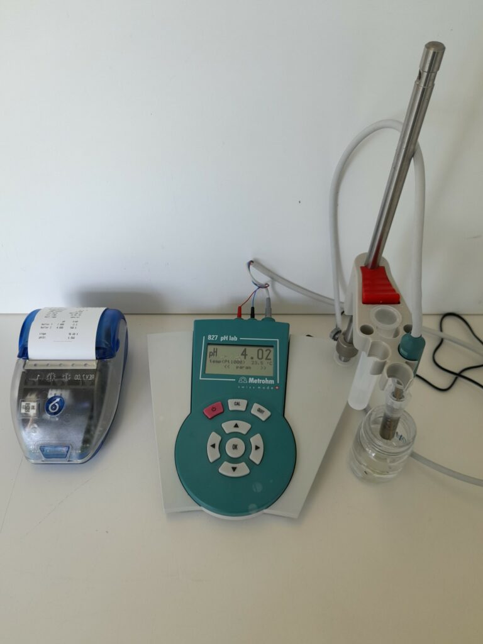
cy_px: 322
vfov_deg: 69.4
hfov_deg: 54.9
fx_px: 465
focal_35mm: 25
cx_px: 242
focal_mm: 4.6
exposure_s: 1/50
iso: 25
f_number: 2
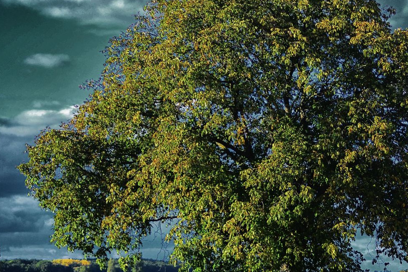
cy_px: 161
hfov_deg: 16.5
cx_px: 294
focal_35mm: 124
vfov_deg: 11.0
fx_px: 1405
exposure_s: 1/2000
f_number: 1.8
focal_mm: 50
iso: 200
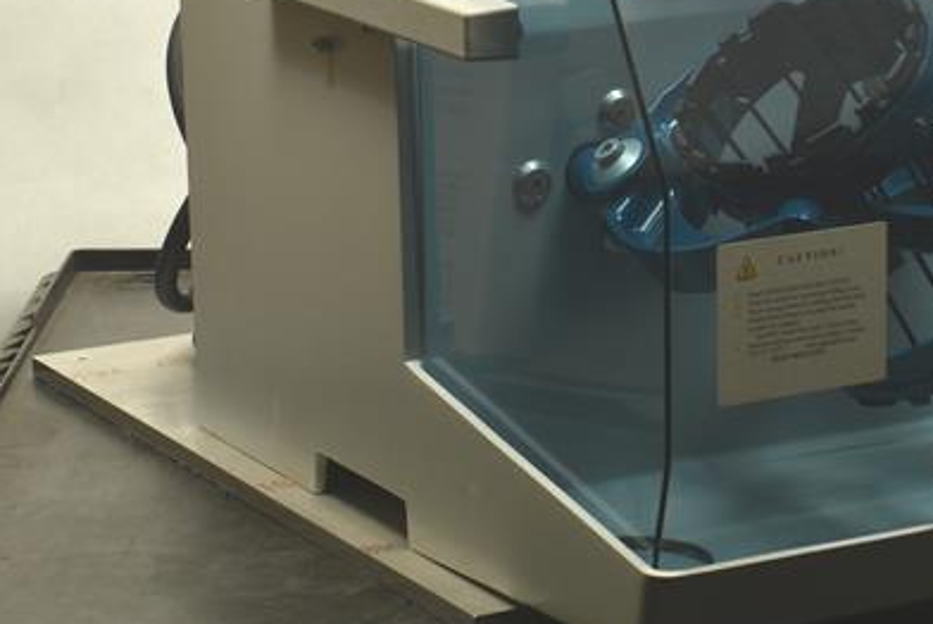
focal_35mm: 78
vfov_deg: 17.5
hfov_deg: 25.6
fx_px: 2023
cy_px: 214
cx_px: 712
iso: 200
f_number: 11
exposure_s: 1/200
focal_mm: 34
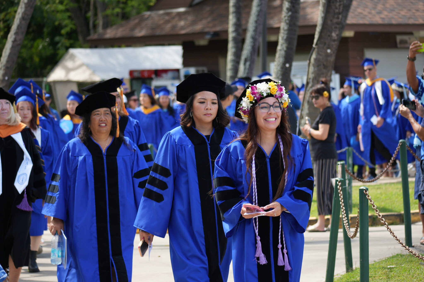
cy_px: 141
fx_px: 2261
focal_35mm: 192
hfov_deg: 10.7
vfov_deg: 7.2
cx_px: 212
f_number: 5.6
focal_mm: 128
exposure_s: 1/200
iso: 160
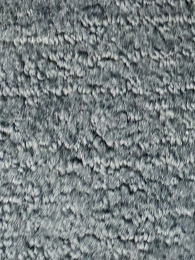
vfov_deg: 12.6
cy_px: -349
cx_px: -118
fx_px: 939
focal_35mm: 125
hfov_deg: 11.3
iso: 125
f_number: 1.78
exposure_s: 1/60
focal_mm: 6.76
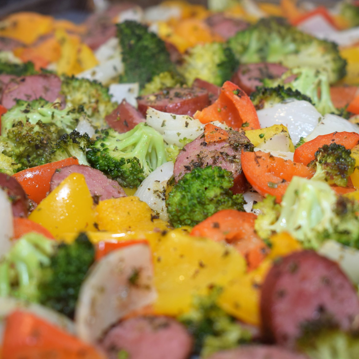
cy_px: 179
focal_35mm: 87
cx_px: 170
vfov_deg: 20.0
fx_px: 1017
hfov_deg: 20.0
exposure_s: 1/20
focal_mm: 45
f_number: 5.6
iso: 100
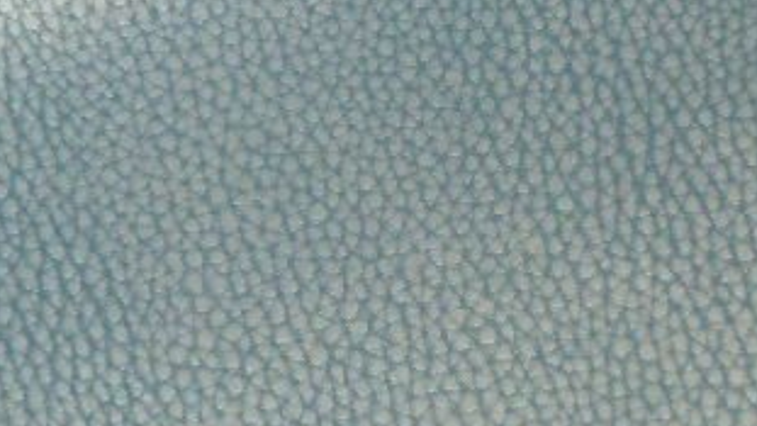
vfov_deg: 3.9
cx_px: 338
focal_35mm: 312
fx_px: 6263
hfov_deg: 6.9
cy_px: 253
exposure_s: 1/40
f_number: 5.3
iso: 400
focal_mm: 15.6
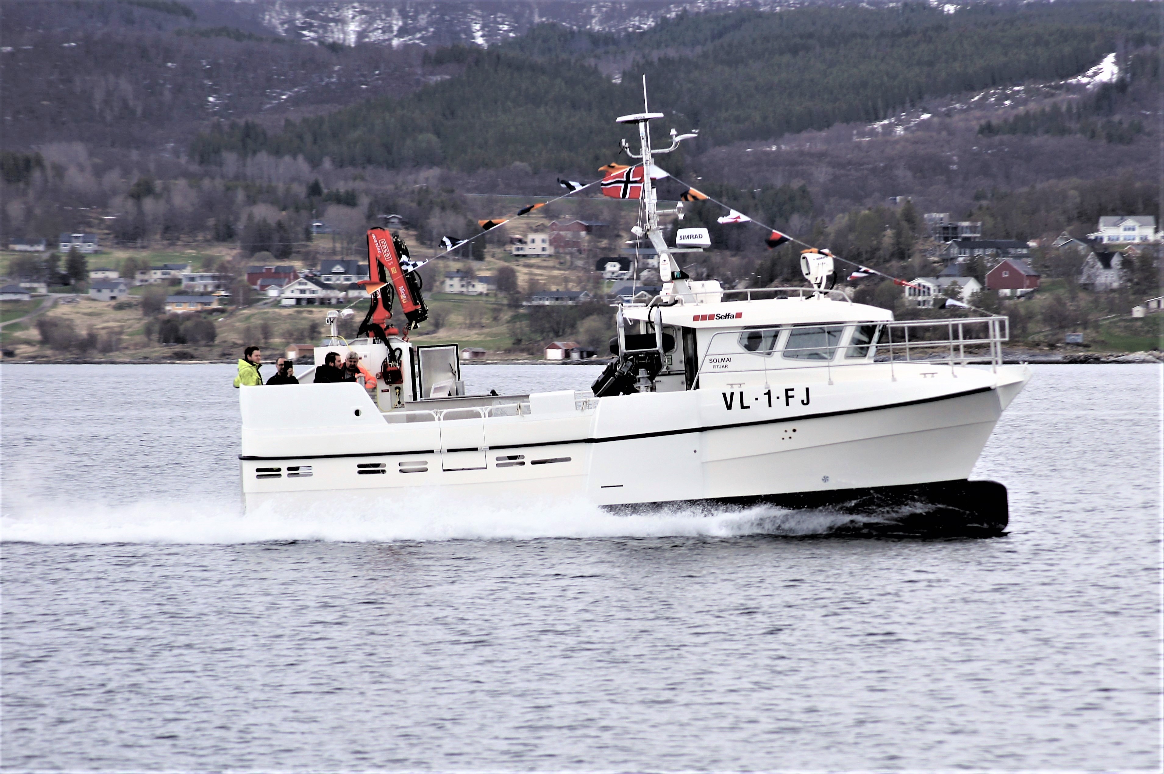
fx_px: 6298
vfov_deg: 7.0
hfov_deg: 10.6
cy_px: 387
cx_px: 582
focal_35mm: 195
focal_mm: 130
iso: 100
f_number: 5.6
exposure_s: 1/320
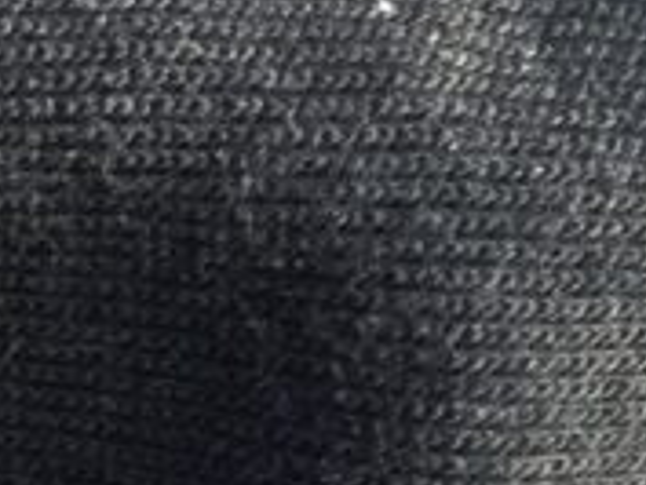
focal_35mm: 179
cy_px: -664
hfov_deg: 10.3
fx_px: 3343
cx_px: -584
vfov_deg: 7.7
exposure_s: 1/100
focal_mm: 3.3
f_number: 2.4
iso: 32
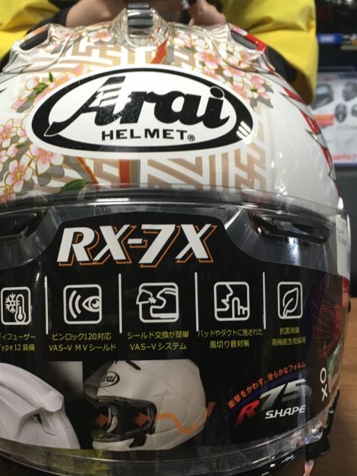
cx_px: 127
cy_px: 276
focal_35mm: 44
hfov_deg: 32.7
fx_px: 605
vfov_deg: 42.8
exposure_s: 1/30
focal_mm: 4.15
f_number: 2.2
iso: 80
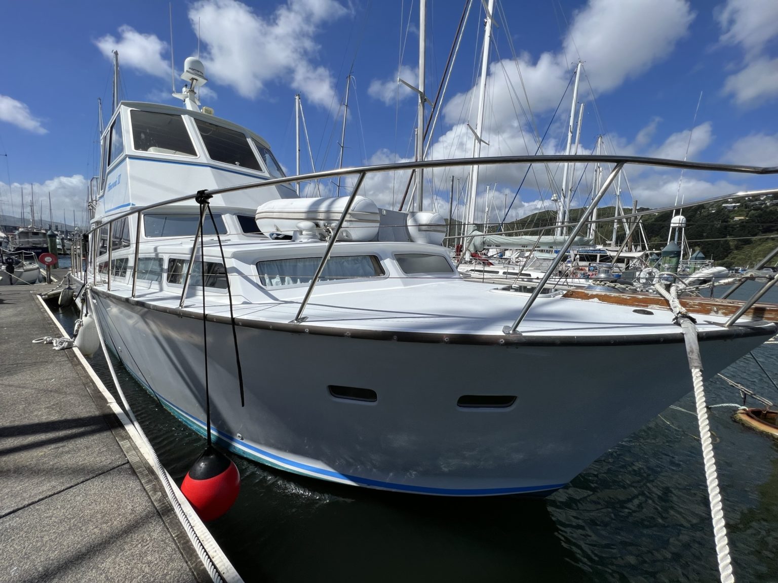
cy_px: 292
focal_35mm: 13
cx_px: 389
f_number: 1.8
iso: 32
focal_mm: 1.57
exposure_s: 1/4587
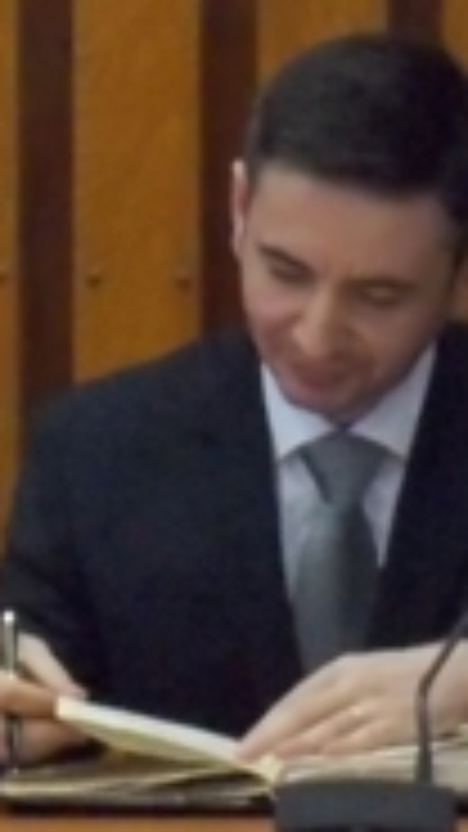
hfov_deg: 1.5
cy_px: 477
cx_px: -752
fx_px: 17436
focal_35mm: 790
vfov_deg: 2.7
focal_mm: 29.9
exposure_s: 1/30
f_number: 5.3
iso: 800
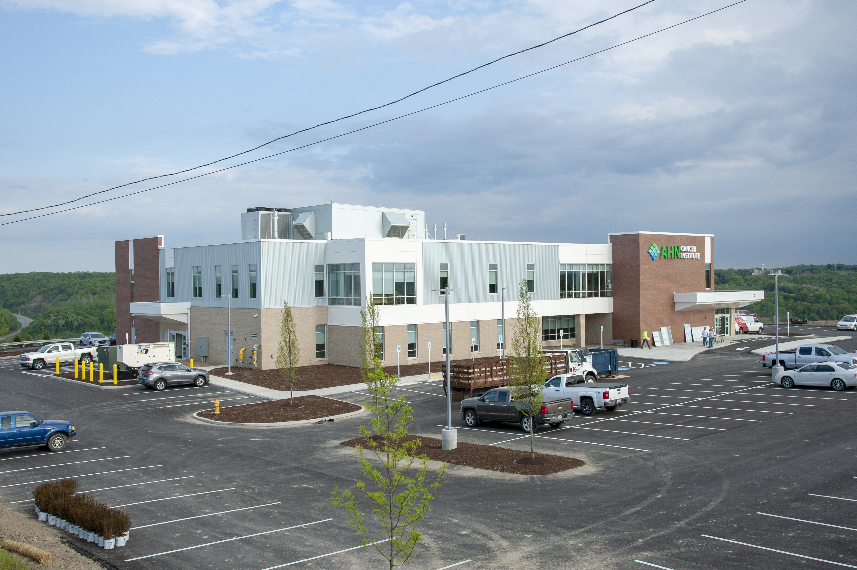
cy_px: 285
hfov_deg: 54.5
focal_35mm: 35
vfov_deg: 37.8
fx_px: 833
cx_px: 428
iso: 400
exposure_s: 1/400
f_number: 10
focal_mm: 35
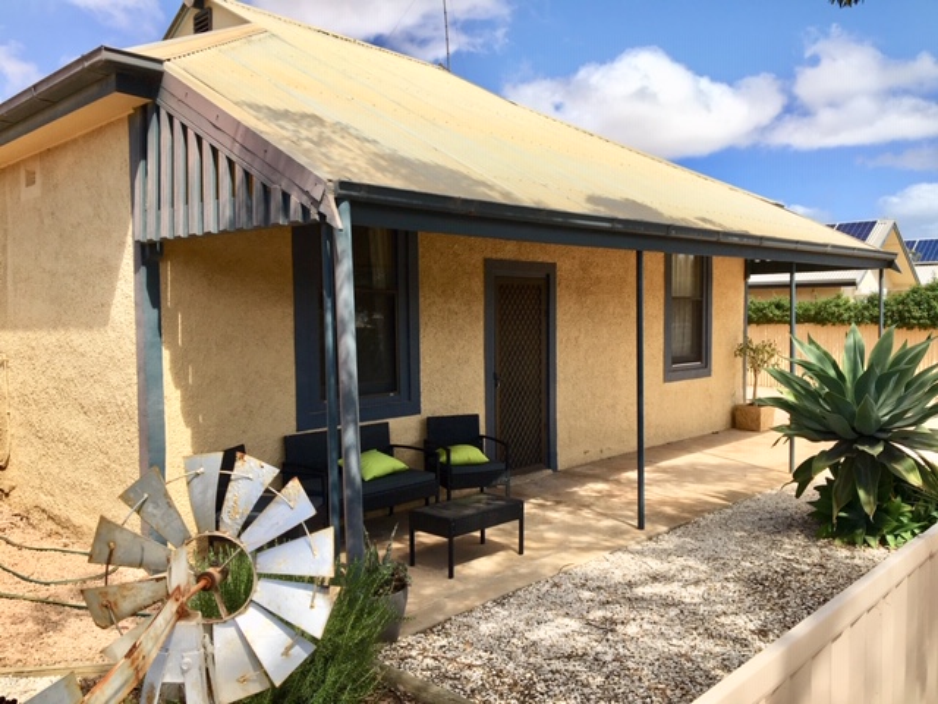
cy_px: 352
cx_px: 469
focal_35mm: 29
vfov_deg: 48.2
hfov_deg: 61.7
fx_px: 786
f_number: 2.2
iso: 25
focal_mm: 4.15
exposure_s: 1/1570
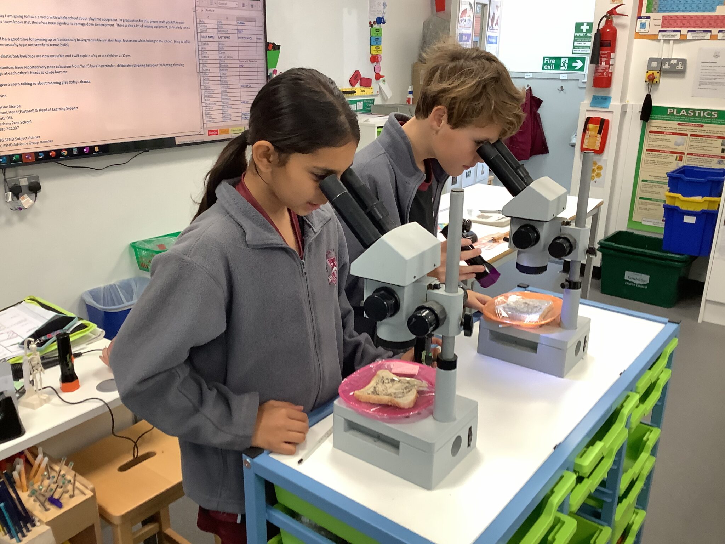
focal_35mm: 31
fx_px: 649
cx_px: 362
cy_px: 272
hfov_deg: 58.4
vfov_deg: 45.4
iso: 160
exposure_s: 1/50
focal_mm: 3.3
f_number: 2.4
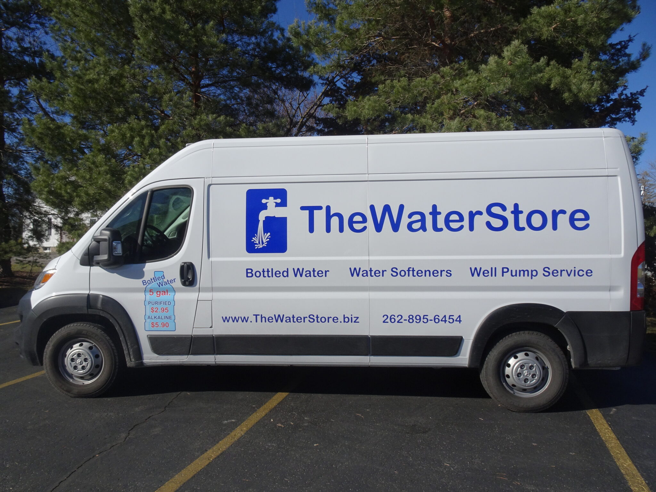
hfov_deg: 71.6
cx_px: 328
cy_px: 246
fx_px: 455
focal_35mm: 24
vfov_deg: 56.8
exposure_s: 1/1600
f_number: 3.5
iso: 80
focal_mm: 4.12
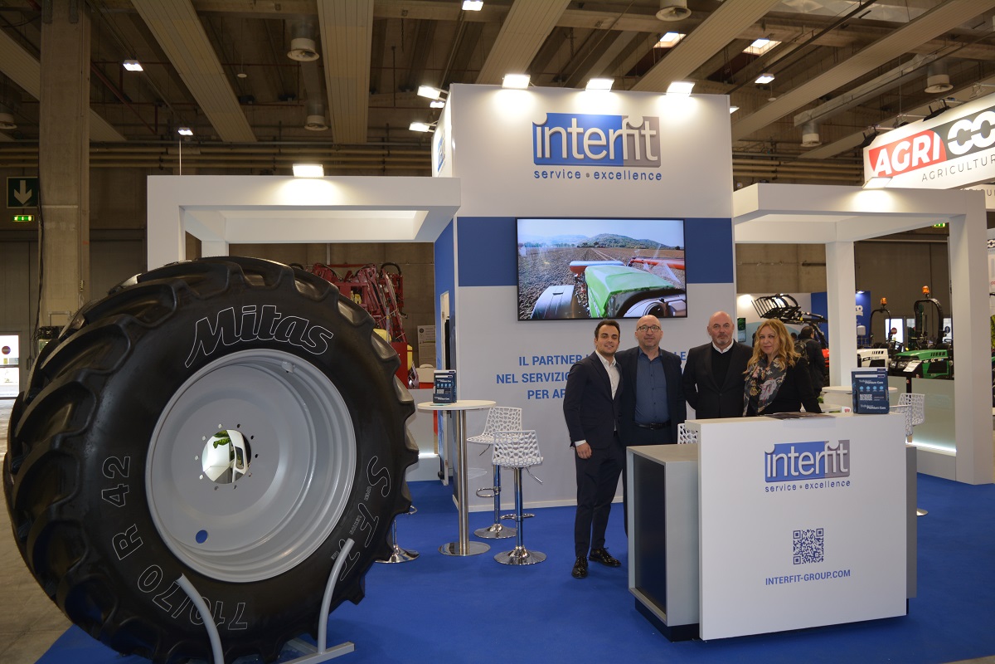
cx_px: 498
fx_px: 746
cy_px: 332
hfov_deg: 67.4
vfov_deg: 47.9
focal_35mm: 27
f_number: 3.5
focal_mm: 18
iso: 200
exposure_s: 1/60
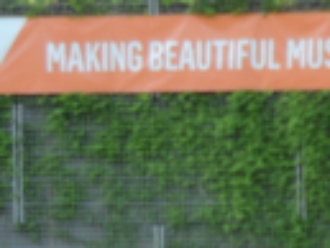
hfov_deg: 2.8
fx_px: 6536
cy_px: 373
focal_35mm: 685
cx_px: 972
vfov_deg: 2.2
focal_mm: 20.6
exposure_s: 1/80
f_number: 5
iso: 100
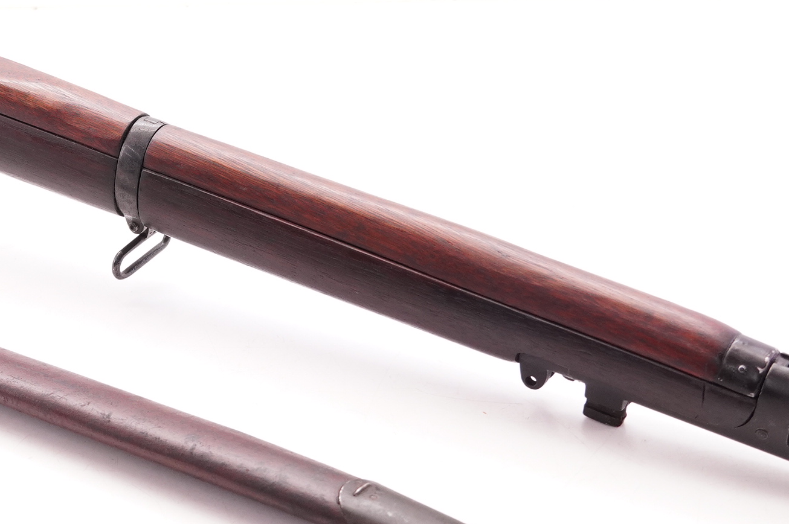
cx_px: 63
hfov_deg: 25.7
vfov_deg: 17.8
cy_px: 156
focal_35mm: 76
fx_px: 1664
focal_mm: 22
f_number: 5.6
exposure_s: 1/125
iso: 1000
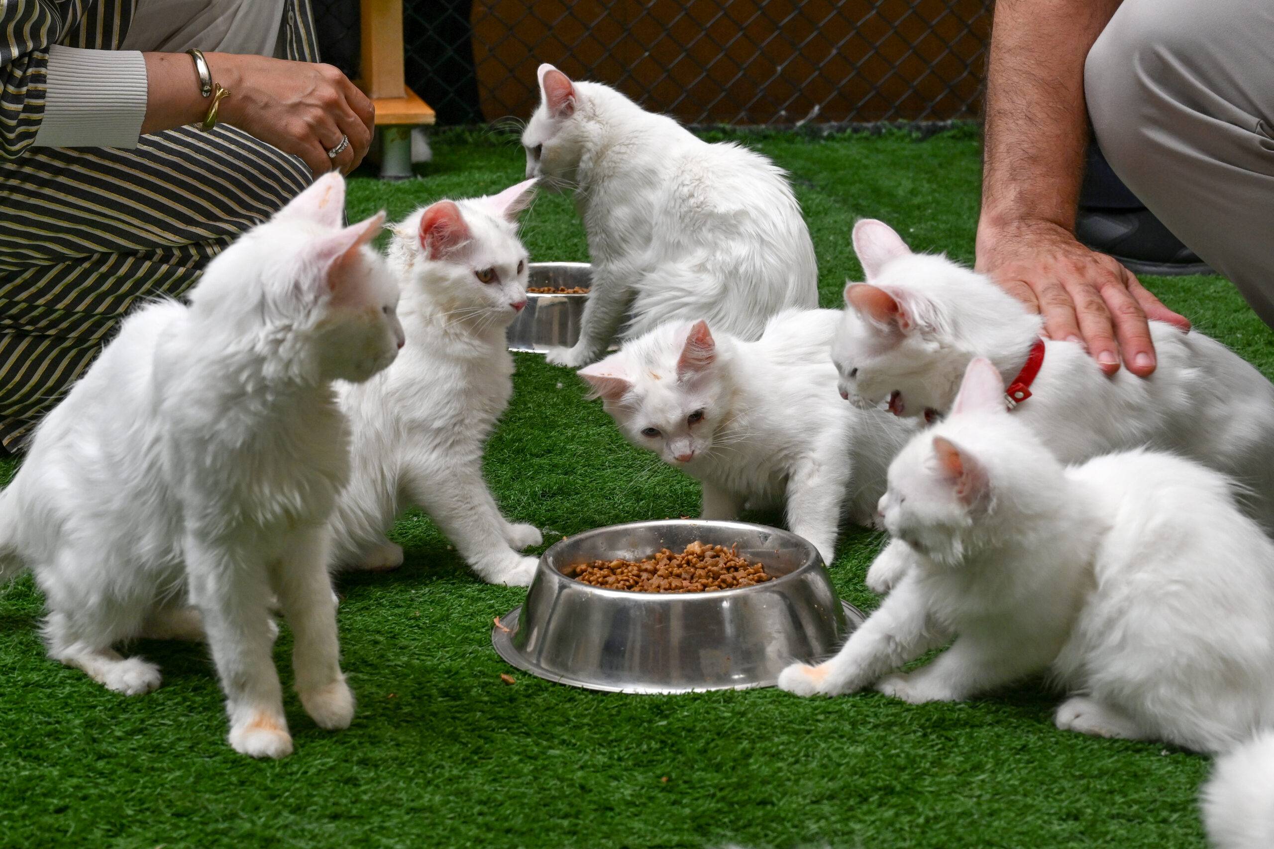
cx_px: 637
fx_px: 2123
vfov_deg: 22.6
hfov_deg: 33.4
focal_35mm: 60
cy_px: 424
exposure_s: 1/200
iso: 640
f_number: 7.1
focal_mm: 40
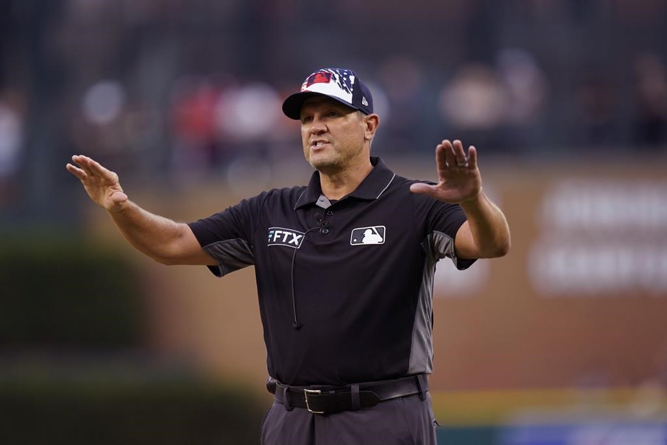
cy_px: 222
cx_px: 334
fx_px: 10376
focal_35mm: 560
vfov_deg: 2.5
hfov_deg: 3.7
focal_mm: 560
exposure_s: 1/1000
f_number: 4
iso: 2000
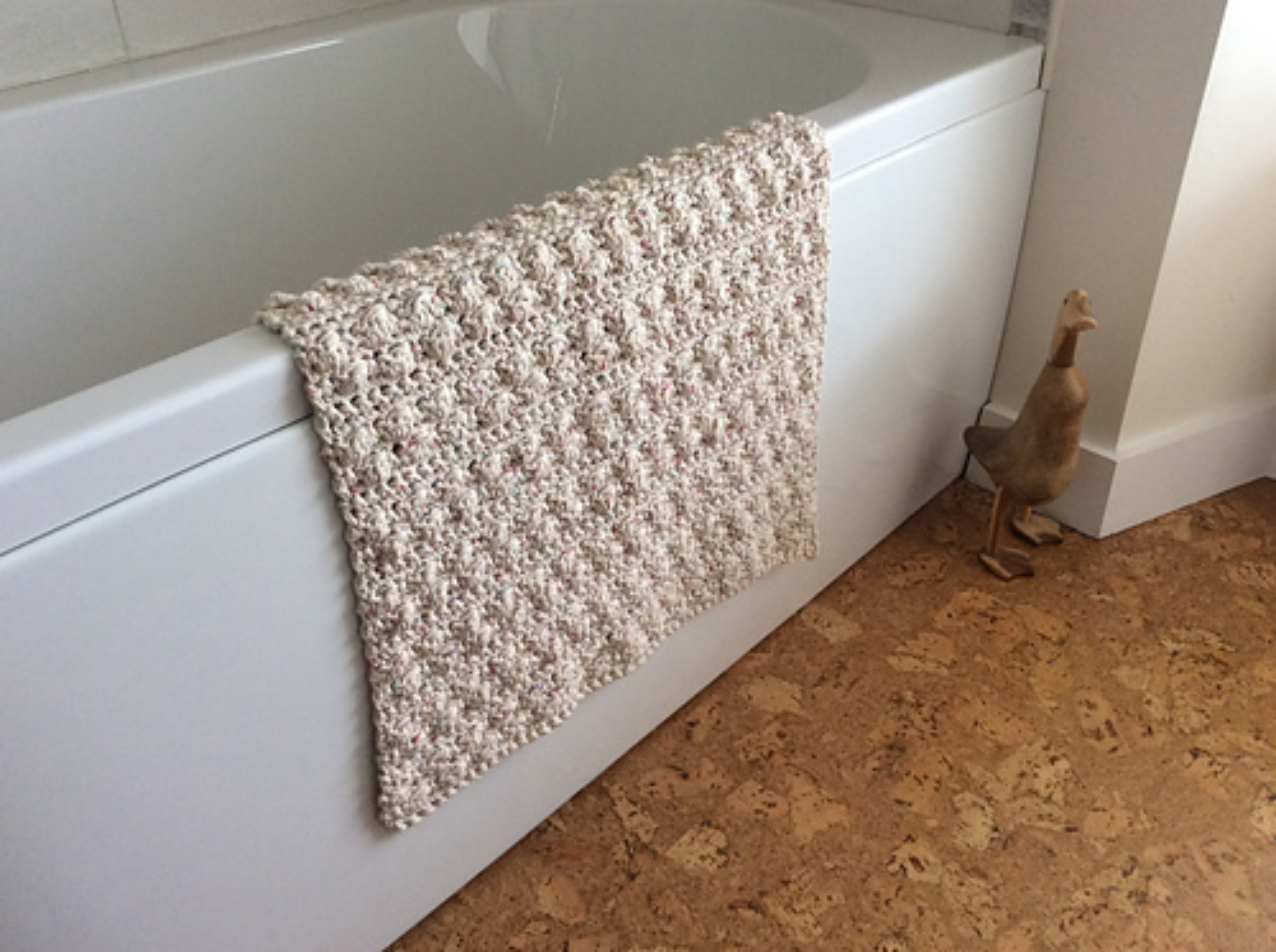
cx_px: 638
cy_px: 476
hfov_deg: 56.9
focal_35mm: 32
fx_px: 1177
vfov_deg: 44.0
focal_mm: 3.3
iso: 80
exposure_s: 1/25
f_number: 2.4
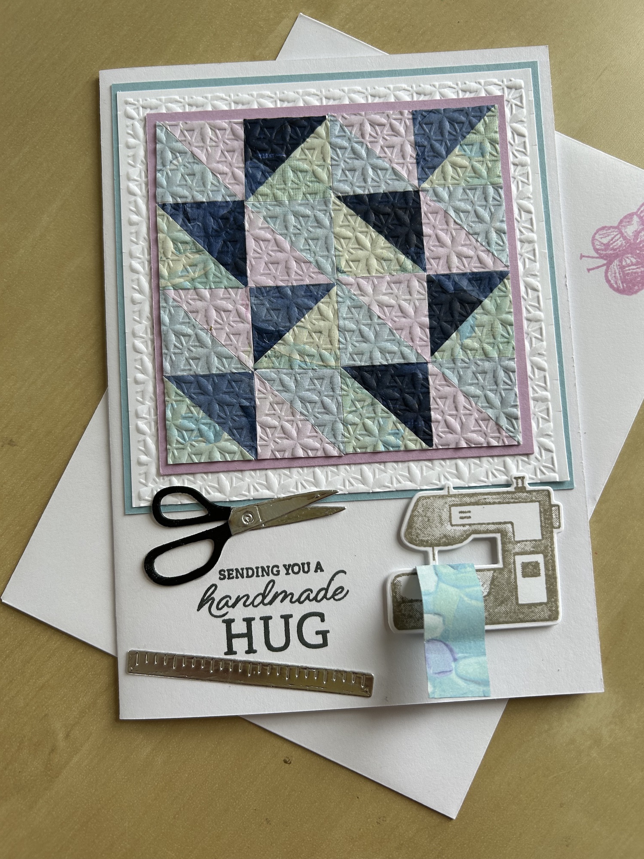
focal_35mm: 26
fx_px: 645
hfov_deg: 53.1
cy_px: 430
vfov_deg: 67.3
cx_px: 322
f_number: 1.5
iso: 40
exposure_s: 1/121
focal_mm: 5.7
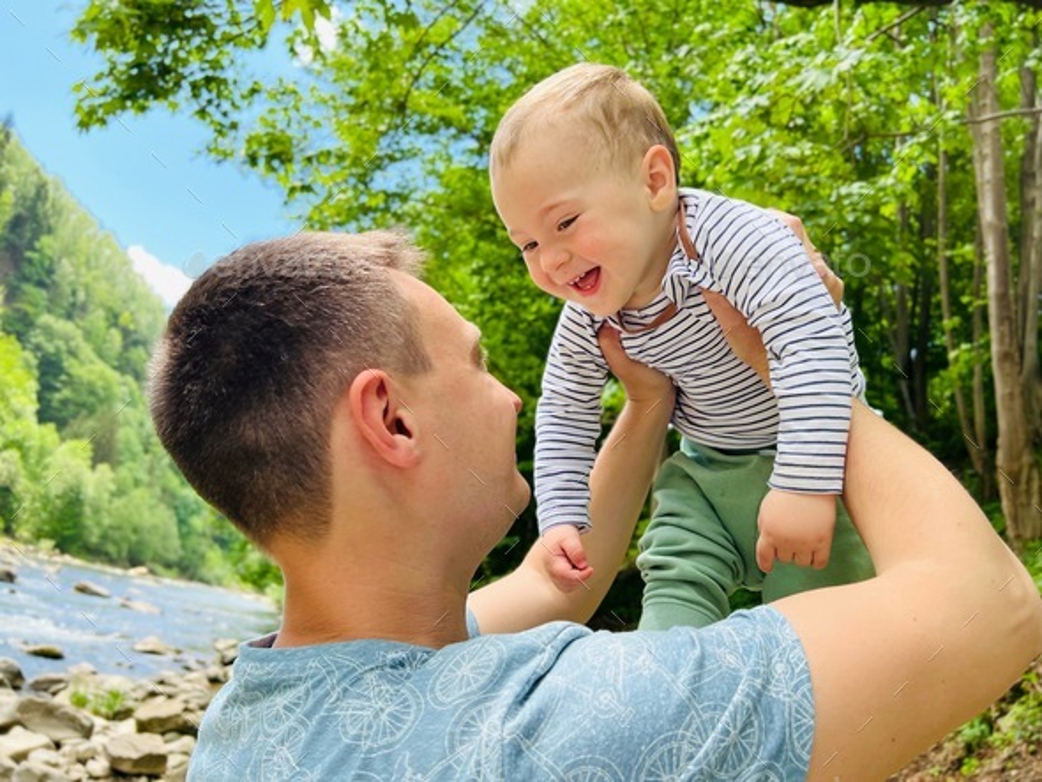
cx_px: 521
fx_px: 783
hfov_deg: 67.3
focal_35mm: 26
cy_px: 391
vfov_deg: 53.1
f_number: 1.5
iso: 50
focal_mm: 5.7
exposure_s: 1/528
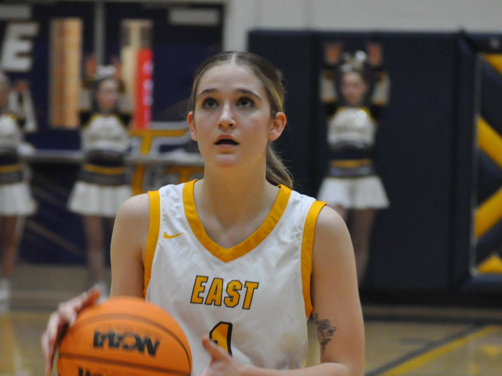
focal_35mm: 315
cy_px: 307
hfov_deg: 6.3
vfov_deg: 4.7
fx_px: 4568
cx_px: 233
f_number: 4.5
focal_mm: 110
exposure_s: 1/100
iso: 1600
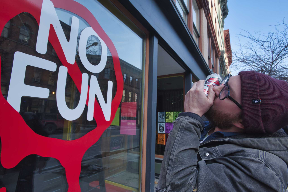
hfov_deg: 84.0
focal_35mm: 20
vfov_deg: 62.0
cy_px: 96
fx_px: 160
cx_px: 144
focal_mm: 20
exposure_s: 1/200
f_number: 8
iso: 640
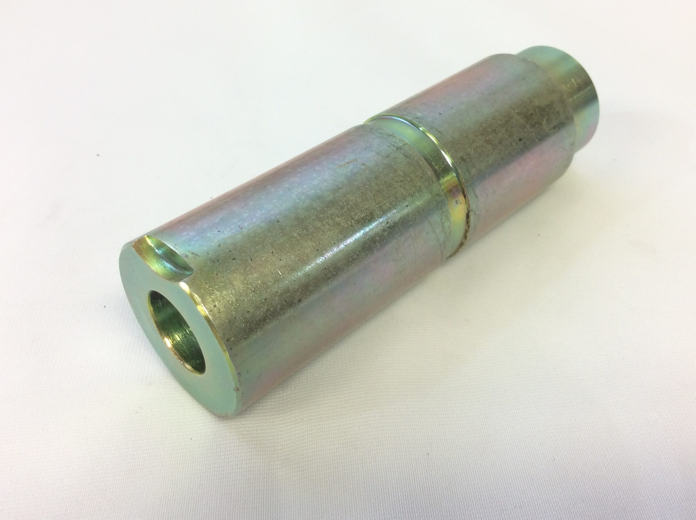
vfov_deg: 39.5
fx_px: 723
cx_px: 383
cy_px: 232
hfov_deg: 51.3
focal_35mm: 36
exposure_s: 1/24
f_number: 2.4
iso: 40
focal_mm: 3.3
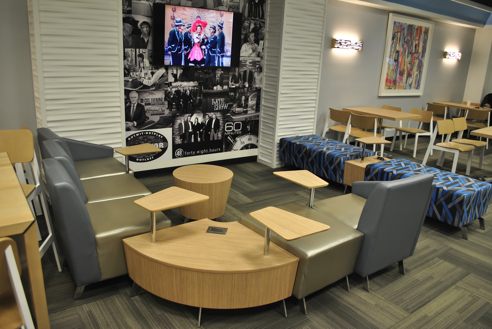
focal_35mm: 27
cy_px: 164
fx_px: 369
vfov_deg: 48.0
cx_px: 246
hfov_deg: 67.3
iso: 200
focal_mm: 18
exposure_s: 1/20
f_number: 3.5
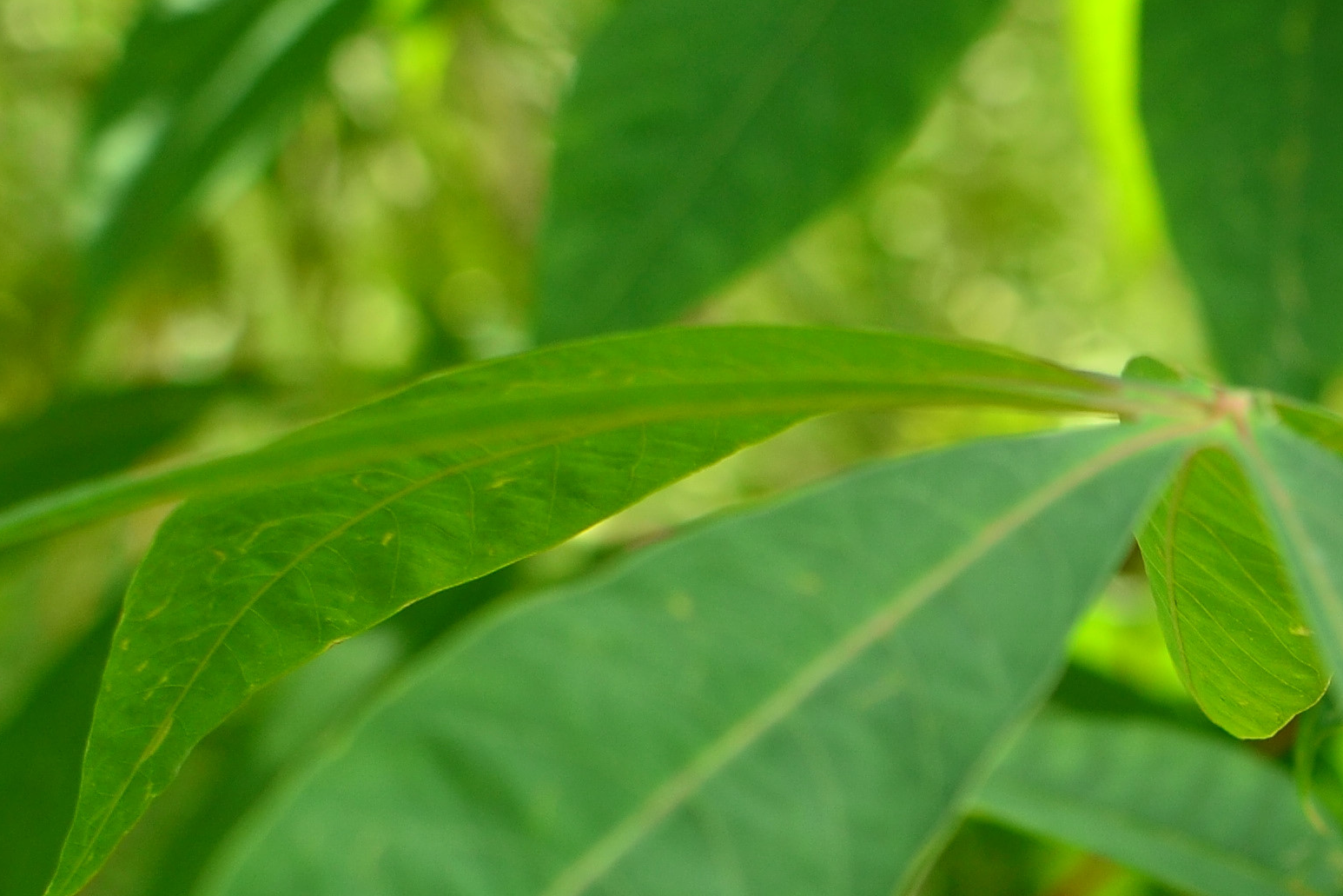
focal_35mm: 156
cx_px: 1726
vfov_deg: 8.6
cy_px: 1202
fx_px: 5838
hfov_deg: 12.7
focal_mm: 35
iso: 100
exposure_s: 1/80
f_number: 5.6
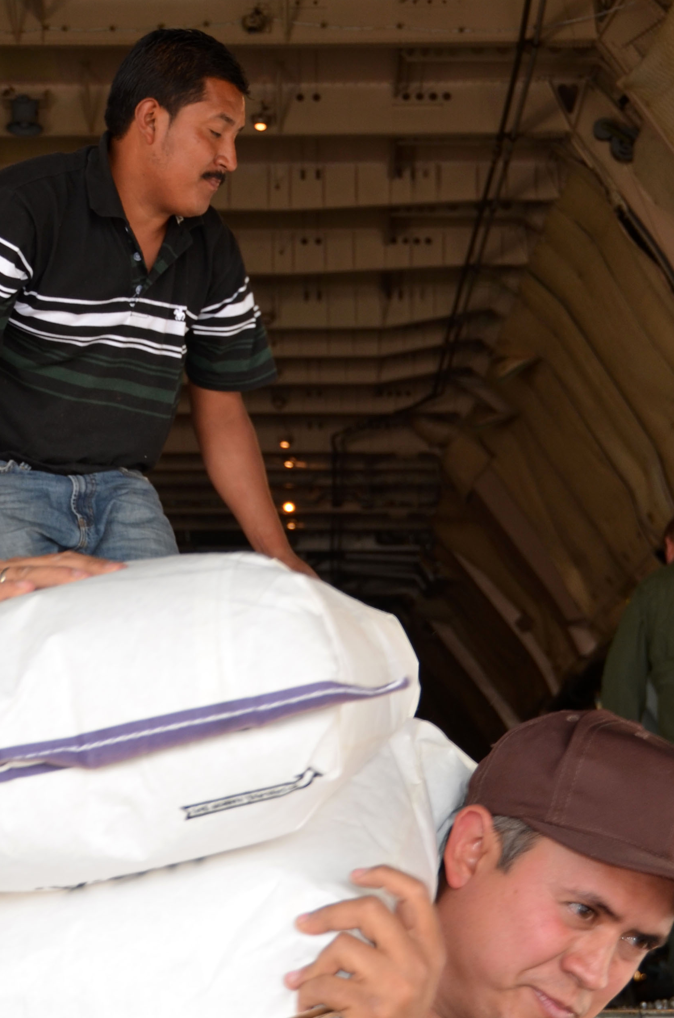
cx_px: 289
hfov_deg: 16.0
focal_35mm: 85
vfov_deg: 23.7
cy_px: 792
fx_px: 2397
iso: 200
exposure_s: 1/200
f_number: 4
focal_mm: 29
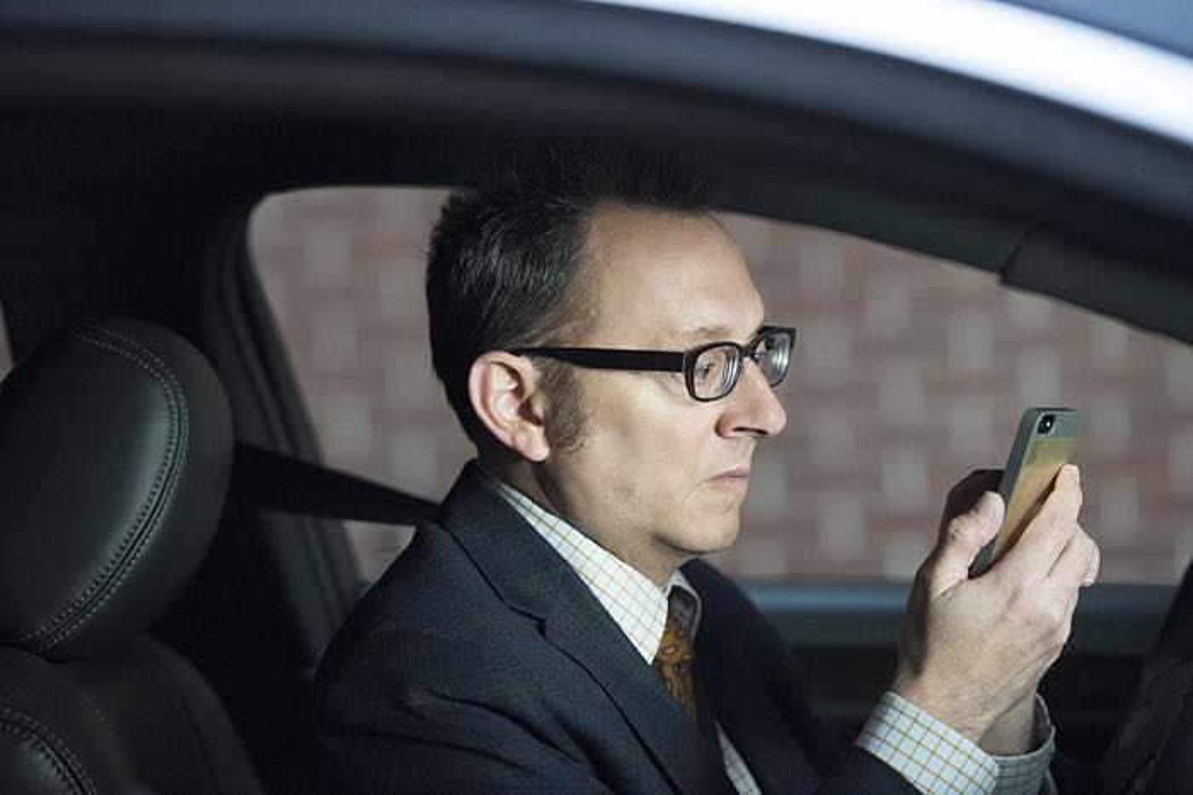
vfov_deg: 9.8
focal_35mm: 140
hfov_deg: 14.7
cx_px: 596
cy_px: 398
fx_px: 4637
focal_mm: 140
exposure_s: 1/640
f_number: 2.8
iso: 12800
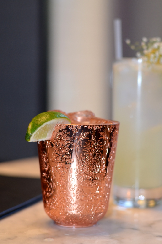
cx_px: 81
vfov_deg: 27.0
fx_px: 509
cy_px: 122
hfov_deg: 18.1
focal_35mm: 75
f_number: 2.8
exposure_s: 1/60
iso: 560
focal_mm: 50
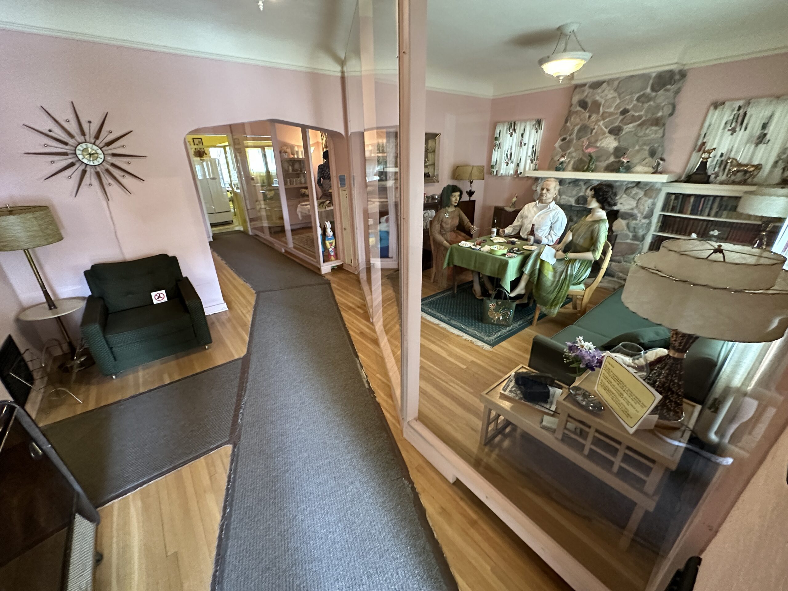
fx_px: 319
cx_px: 394
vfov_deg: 85.7
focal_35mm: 14
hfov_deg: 102.1
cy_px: 296
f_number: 2.2
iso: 800
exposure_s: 1/60
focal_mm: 2.22
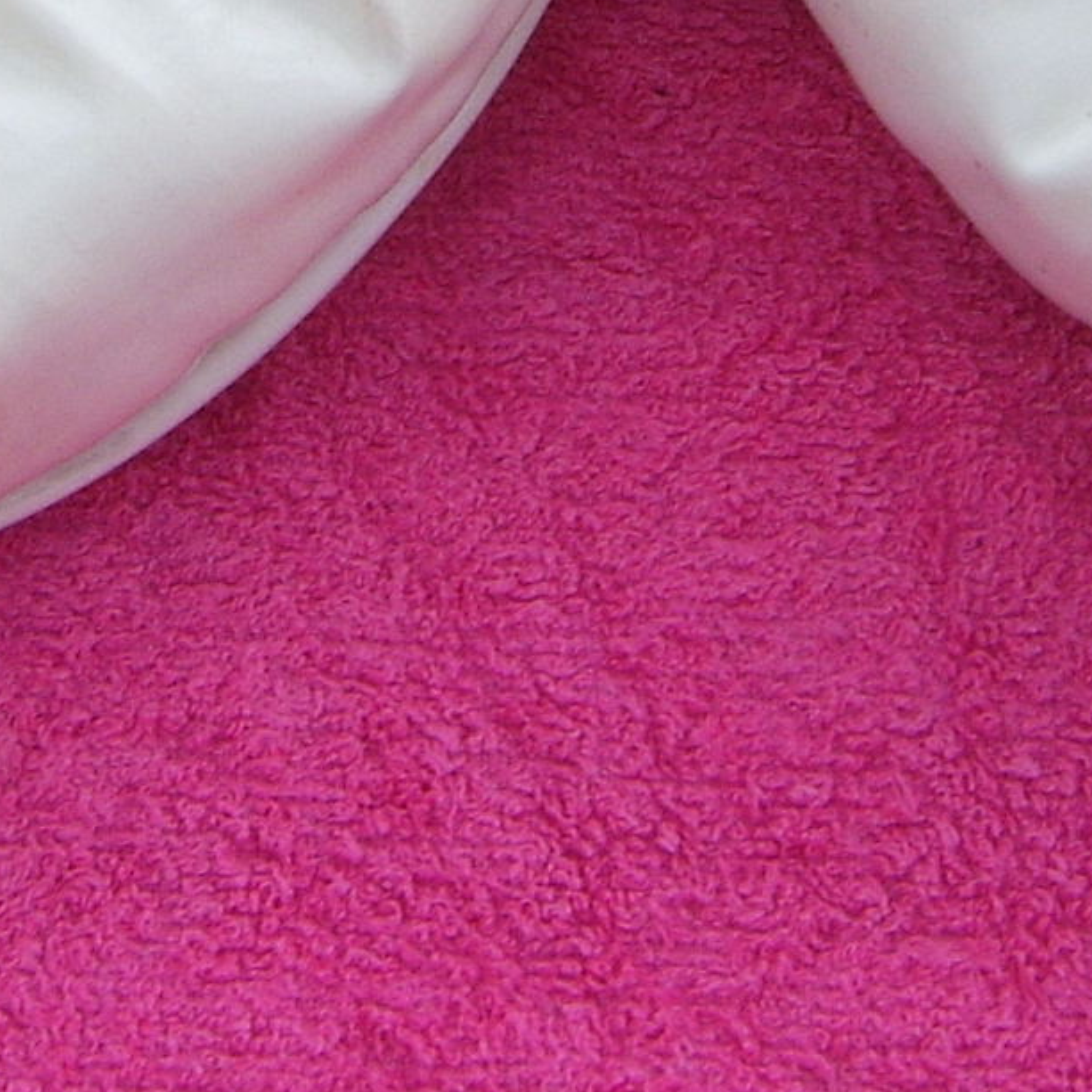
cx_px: 520
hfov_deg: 12.3
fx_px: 5068
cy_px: -392
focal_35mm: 142
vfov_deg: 11.9
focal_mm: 7.8
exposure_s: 1/100
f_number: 6.4
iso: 50
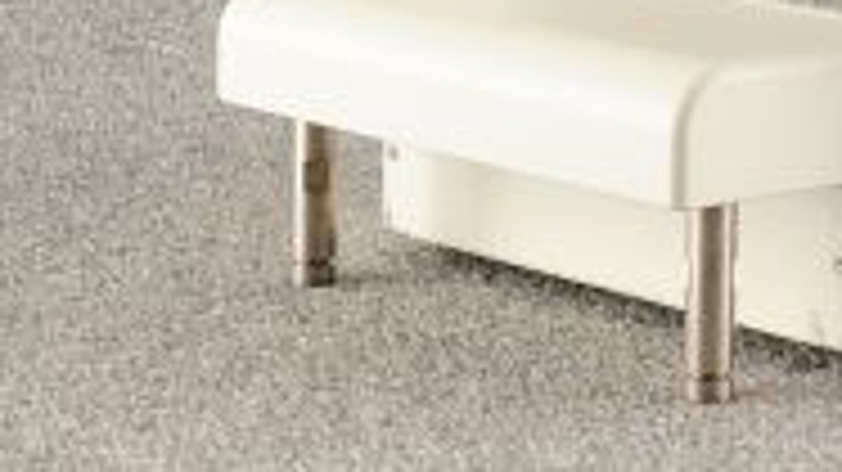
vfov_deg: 7.0
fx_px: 3749
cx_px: 905
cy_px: -380
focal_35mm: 168
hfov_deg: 12.6
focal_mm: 50
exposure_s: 1/160
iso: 1600
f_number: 13
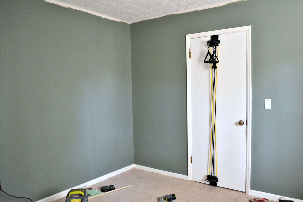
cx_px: 152
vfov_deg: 47.9
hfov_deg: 67.4
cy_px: 101
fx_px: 227
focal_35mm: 27
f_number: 3.5
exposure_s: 1/30
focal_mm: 18
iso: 1250
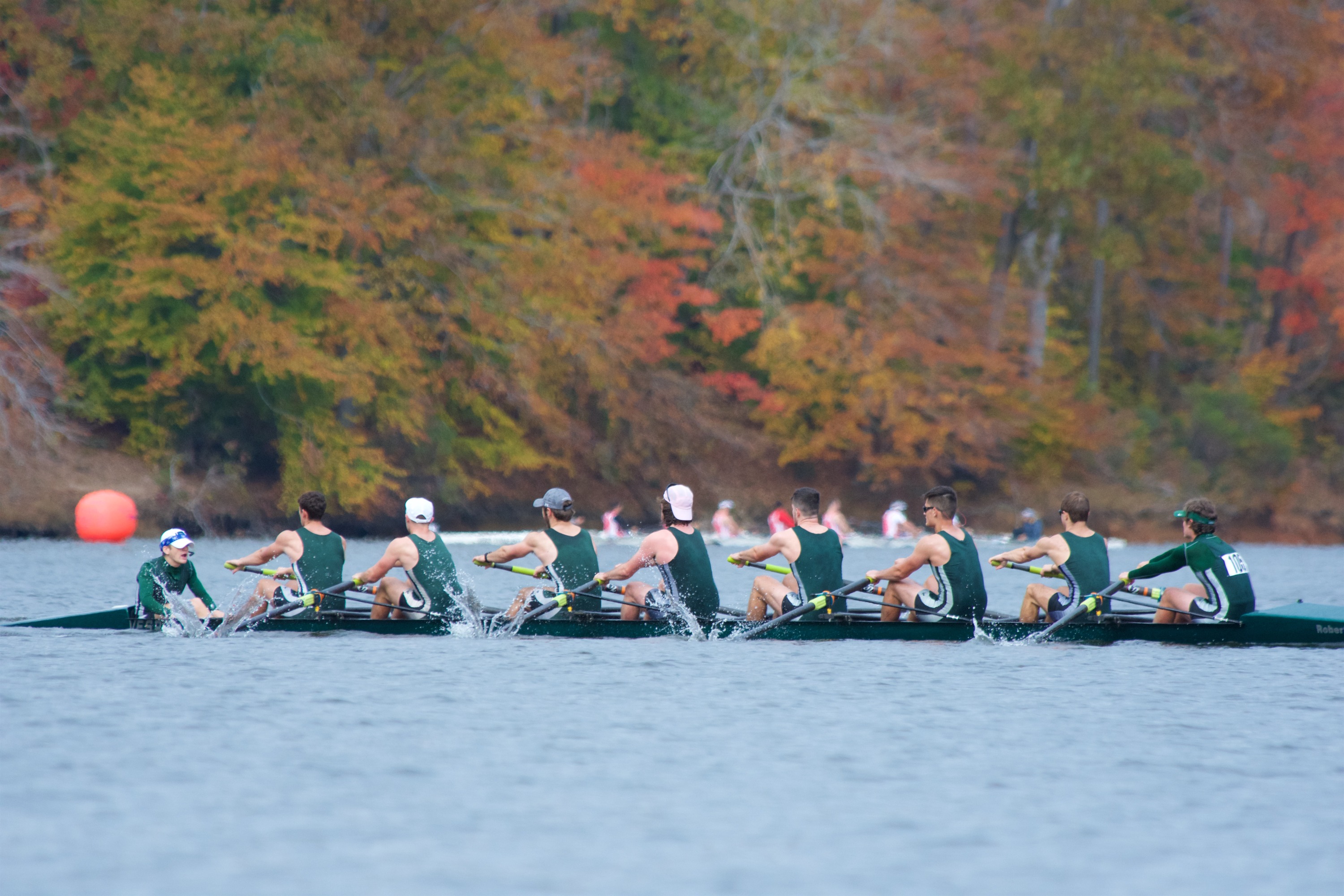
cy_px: 448
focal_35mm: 600
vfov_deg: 2.3
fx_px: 22398
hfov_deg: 3.4
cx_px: 672
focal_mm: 400
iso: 1000
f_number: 6.3
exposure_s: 1/2000
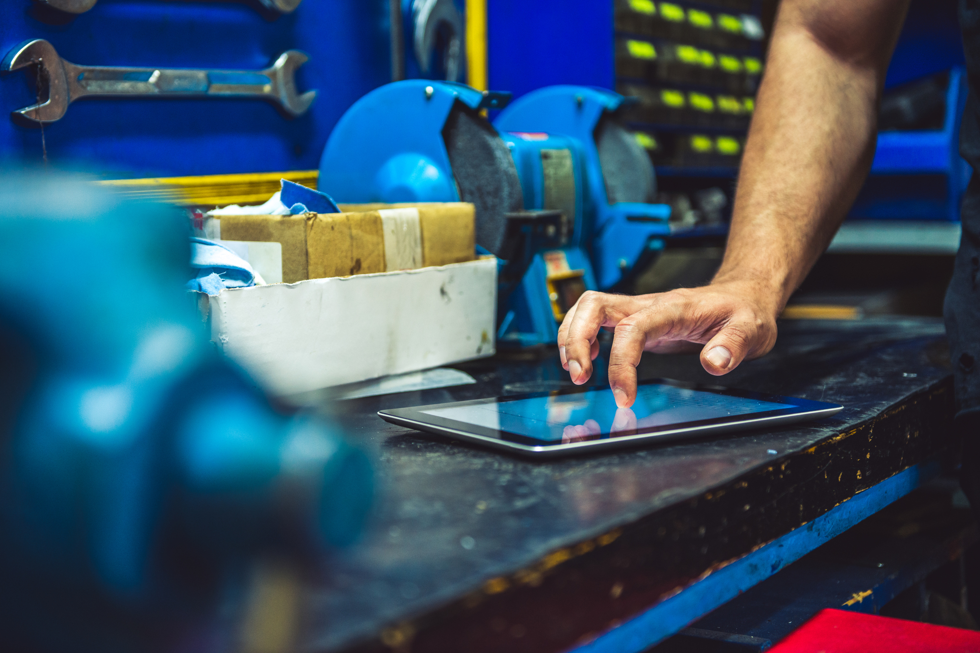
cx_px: 490
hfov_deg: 33.4
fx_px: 1633
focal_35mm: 60
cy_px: 326
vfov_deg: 22.6
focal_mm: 60
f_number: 2.8
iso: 640
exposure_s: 1/80
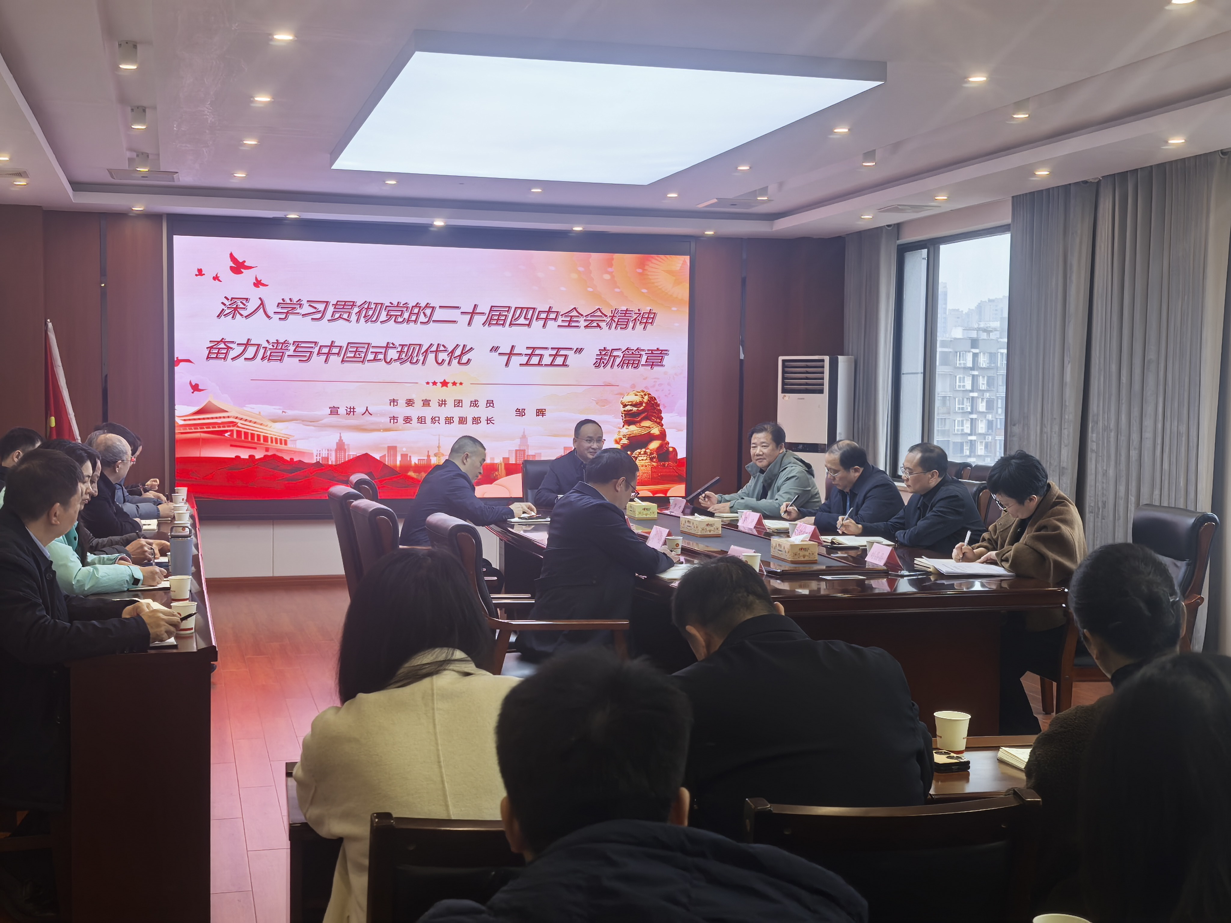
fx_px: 1529
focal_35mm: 43
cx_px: 616
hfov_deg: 43.9
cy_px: 462
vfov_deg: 33.6
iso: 50
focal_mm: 6.98
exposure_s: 1/100
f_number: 1.4
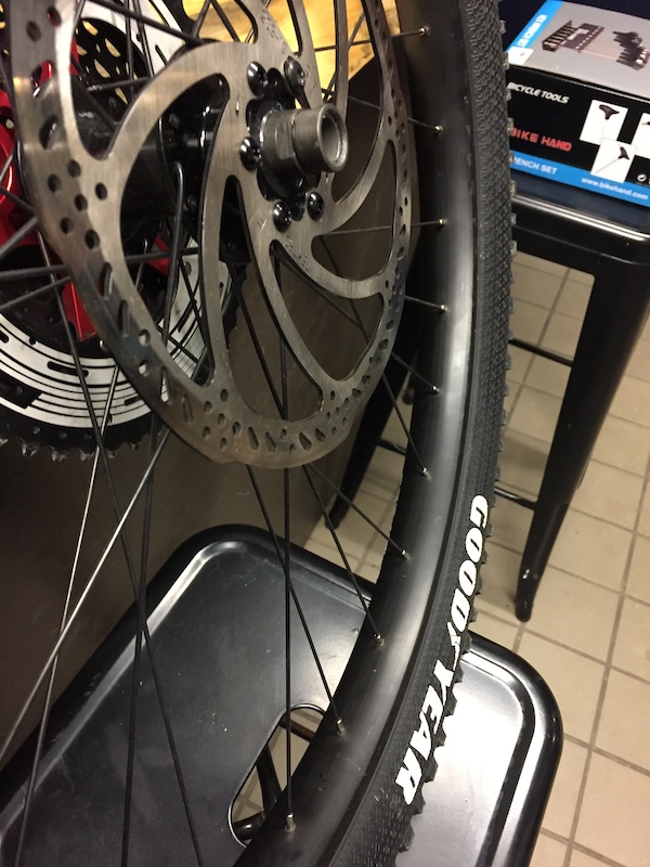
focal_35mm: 29
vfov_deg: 61.7
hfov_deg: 48.2
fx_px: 726
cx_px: 325
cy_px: 434
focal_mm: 4.15
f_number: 2.2
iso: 250
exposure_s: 1/24
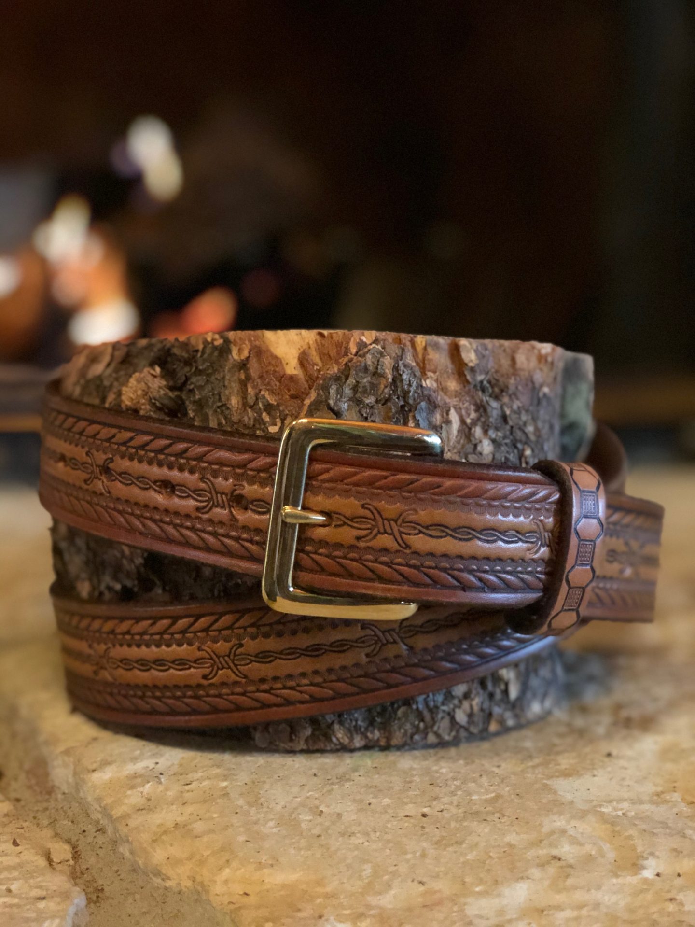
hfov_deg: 25.7
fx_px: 1526
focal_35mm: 57
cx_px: 348
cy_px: 464
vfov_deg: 33.8
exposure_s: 1/30
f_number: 2.8
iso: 1250
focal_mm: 6.6
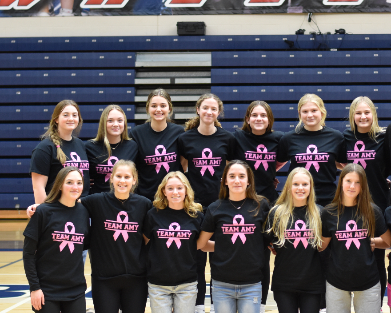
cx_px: 309
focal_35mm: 128
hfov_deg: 15.0
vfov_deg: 12.1
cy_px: 163
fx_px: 1481
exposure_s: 1/125
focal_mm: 50
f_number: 2.8
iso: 1250
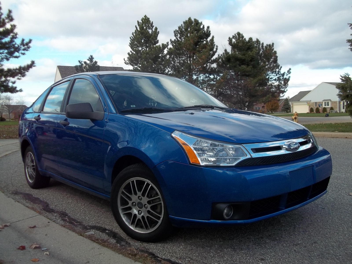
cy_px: 132
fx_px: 325
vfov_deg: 44.2
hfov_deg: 56.8
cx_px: 176
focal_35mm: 32
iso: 80
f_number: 2.9
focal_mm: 5.7
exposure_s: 1/400
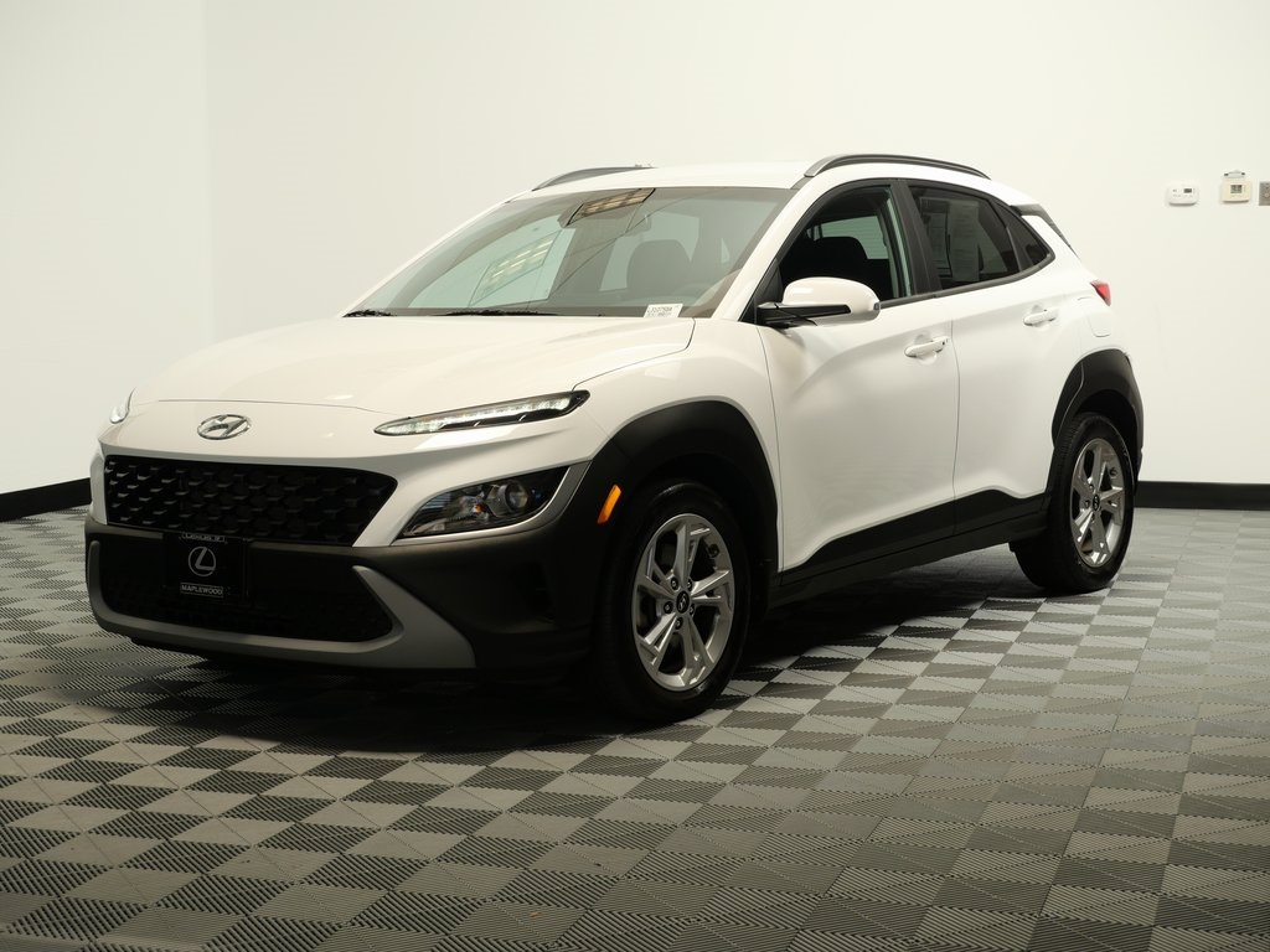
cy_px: 476
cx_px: 635
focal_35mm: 50
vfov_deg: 29.1
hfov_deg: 38.2
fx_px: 1834
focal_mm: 25
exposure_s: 1/200
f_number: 6.3
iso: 250
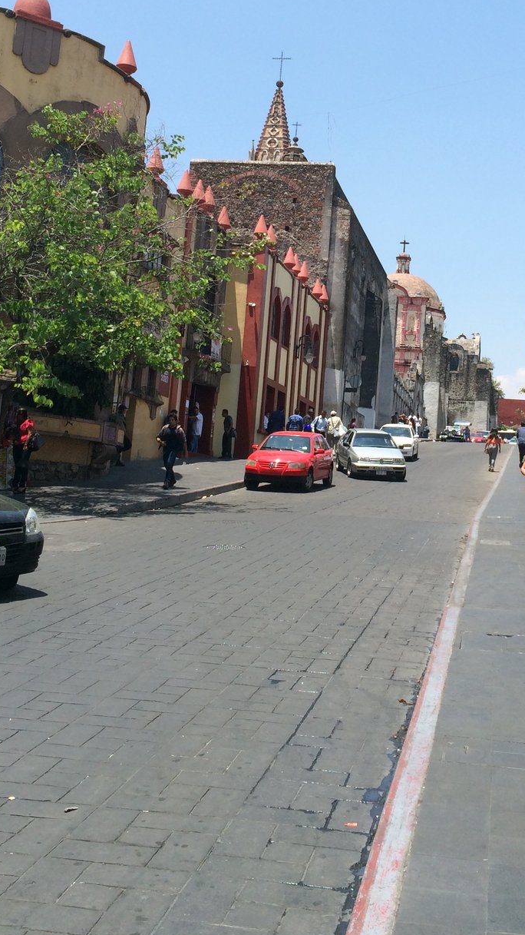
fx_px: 1114
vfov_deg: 44.7
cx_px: 367
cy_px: 302
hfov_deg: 26.3
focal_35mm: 45
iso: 32
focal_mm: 4.15
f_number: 2.2
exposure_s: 1/1414
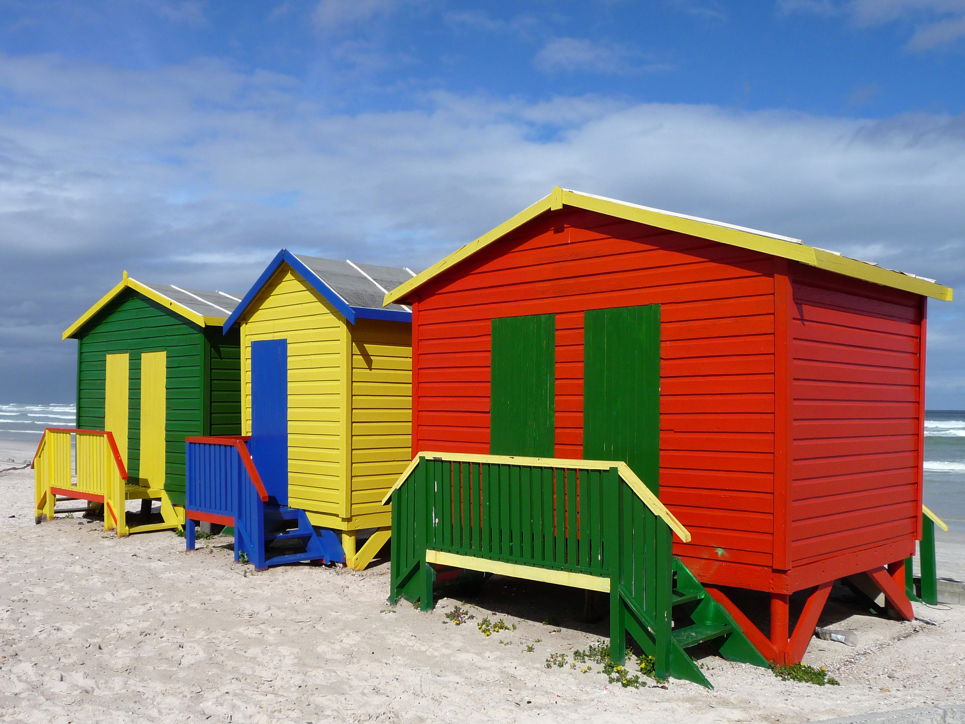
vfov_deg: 46.8
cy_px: 362
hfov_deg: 60.0
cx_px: 482
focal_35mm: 30
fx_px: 836
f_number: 8
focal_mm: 5
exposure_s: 1/400
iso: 100
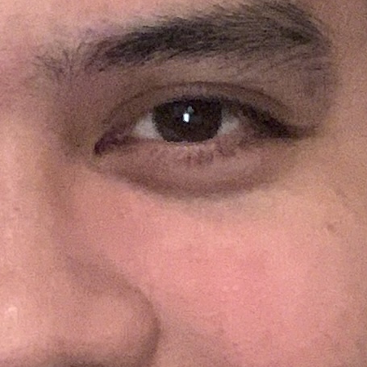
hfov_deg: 9.0
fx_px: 2303
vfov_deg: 9.1
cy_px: 234
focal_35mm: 192
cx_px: -60
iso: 500
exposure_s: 1/30
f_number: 2.2
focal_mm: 2.87
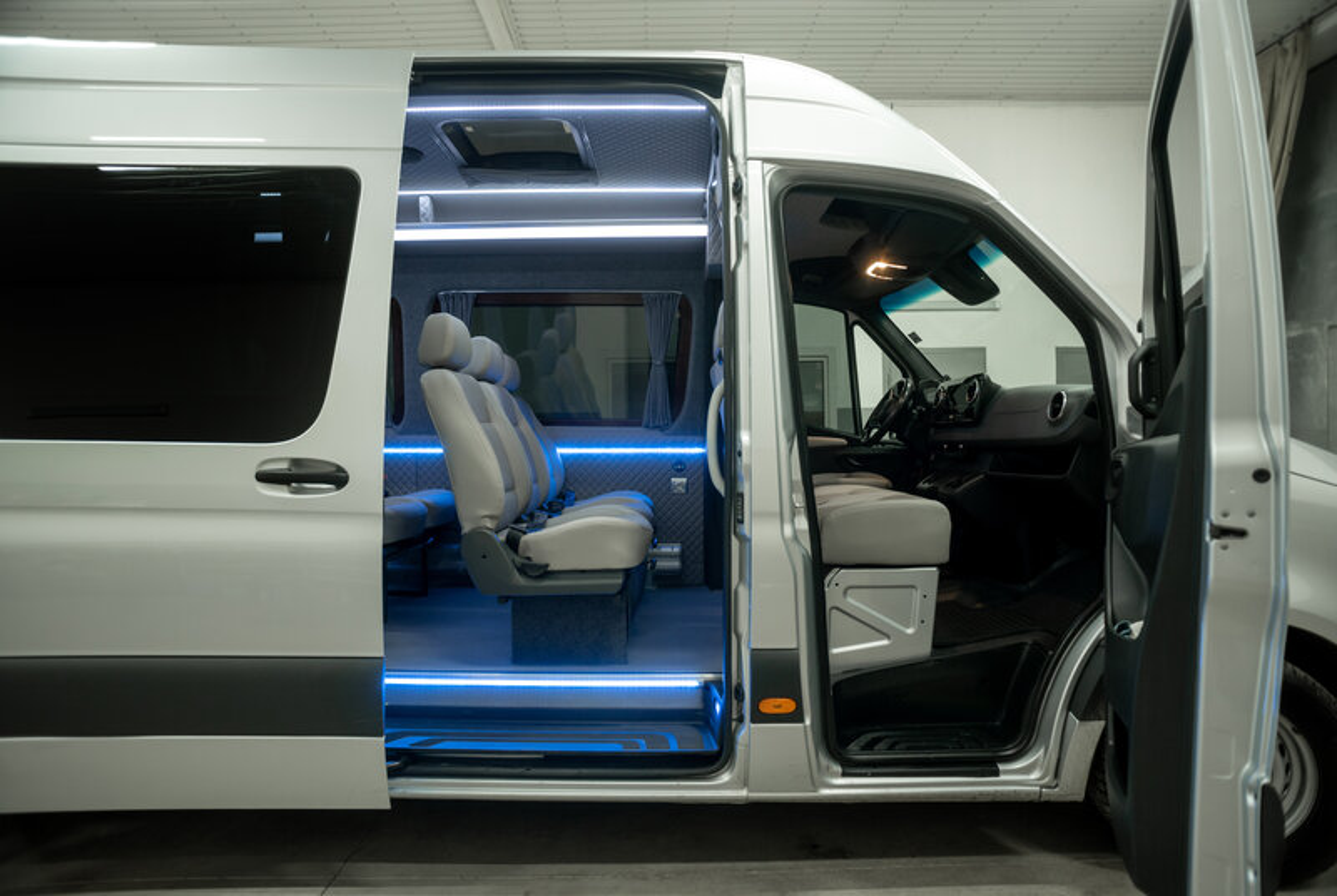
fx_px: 744
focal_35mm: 20
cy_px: 448
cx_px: 668
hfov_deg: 83.9
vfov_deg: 62.1
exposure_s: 1/50
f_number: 3.5
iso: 1000
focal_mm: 20
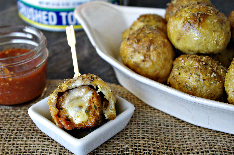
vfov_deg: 21.8
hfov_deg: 32.4
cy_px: 78
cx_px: 110
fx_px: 402
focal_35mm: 62
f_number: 4.5
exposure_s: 1/20
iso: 200
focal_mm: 35
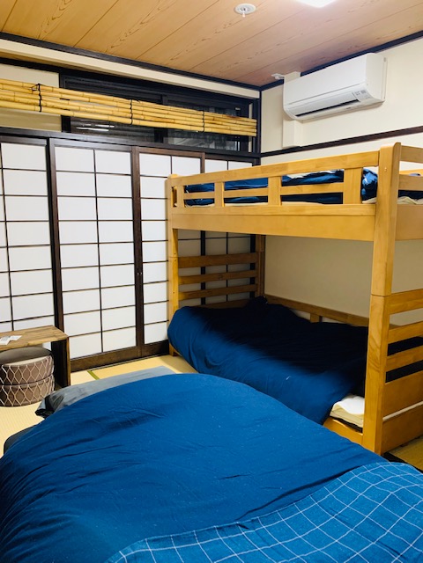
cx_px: 212
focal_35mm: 26
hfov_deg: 53.1
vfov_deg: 67.3
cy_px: 282
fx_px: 424
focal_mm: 4.25
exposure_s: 1/60
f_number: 1.8
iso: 320
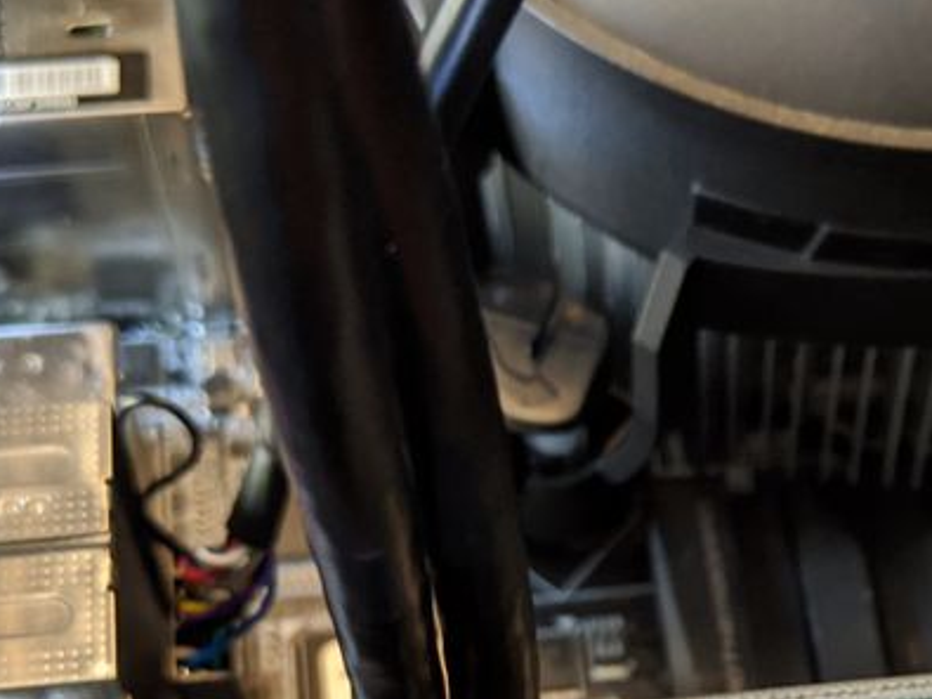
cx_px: 781
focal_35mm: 70
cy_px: 737
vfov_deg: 20.2
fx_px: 1884
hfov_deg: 27.1
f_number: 1.8
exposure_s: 1/23.7
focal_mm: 4.44
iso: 173
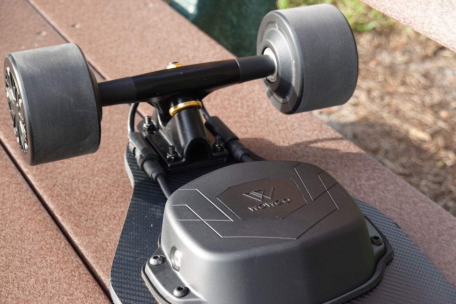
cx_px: 228
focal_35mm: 78
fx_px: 988
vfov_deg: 17.5
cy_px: 152
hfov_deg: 26.0
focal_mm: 28.54
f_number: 4
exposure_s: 1/80
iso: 100
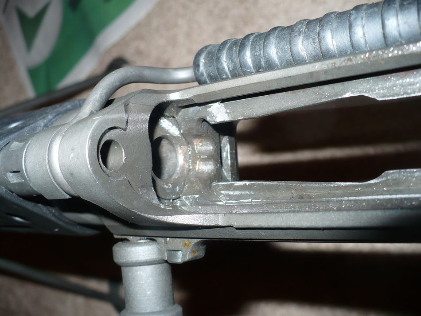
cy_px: 158
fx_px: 450
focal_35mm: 37
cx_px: 210
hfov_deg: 50.1
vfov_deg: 38.7
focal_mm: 6.1
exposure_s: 1/30
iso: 100
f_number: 2.8
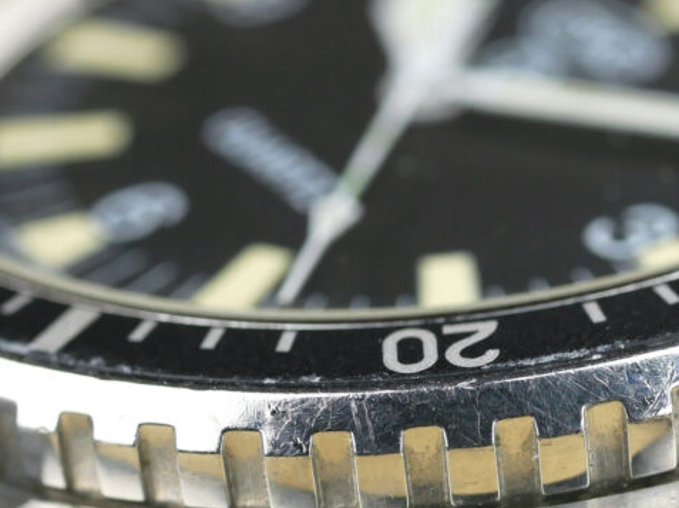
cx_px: 508
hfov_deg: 15.2
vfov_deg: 11.4
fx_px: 2528
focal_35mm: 129
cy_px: 449
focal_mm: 30
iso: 800
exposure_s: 1/200
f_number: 5
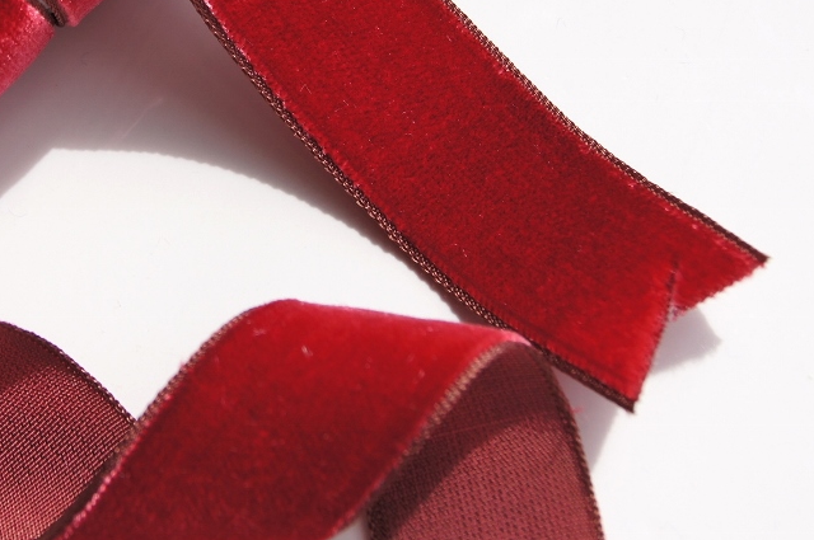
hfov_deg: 16.9
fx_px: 2710
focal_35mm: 120
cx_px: 107
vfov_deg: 11.3
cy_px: 38
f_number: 8
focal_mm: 40
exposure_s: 1/160
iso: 100
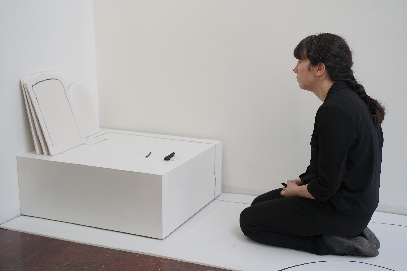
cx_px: 204
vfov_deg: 27.5
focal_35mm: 49
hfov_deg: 40.3
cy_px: 136
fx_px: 554
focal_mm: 49
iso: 1600
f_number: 4
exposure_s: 1/160
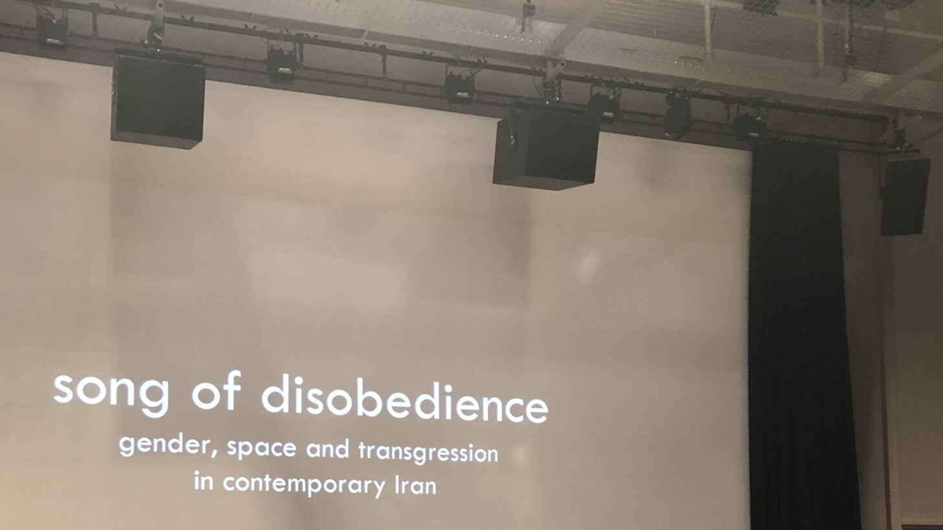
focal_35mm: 43
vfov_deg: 26.7
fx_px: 1075
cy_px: 489
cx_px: 430
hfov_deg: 47.3
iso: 100
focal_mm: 3.99
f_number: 1.8
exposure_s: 1/13
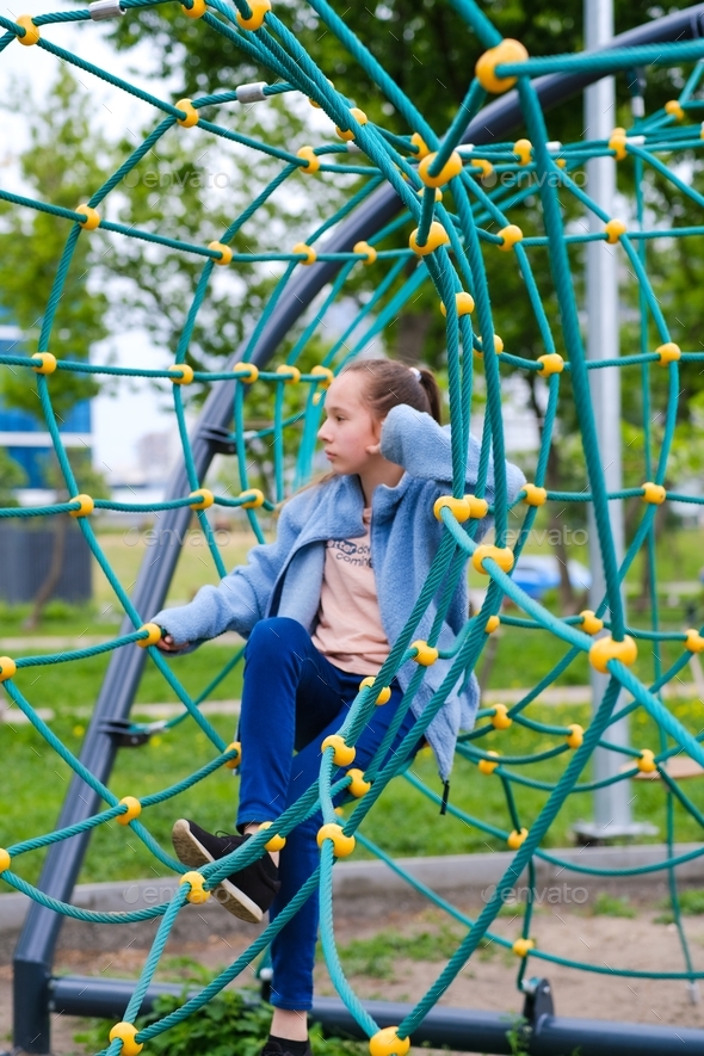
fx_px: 2464
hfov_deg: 16.3
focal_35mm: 84
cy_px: 528
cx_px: 352
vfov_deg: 24.2
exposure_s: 1/1100
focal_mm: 56
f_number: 2.5
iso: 250
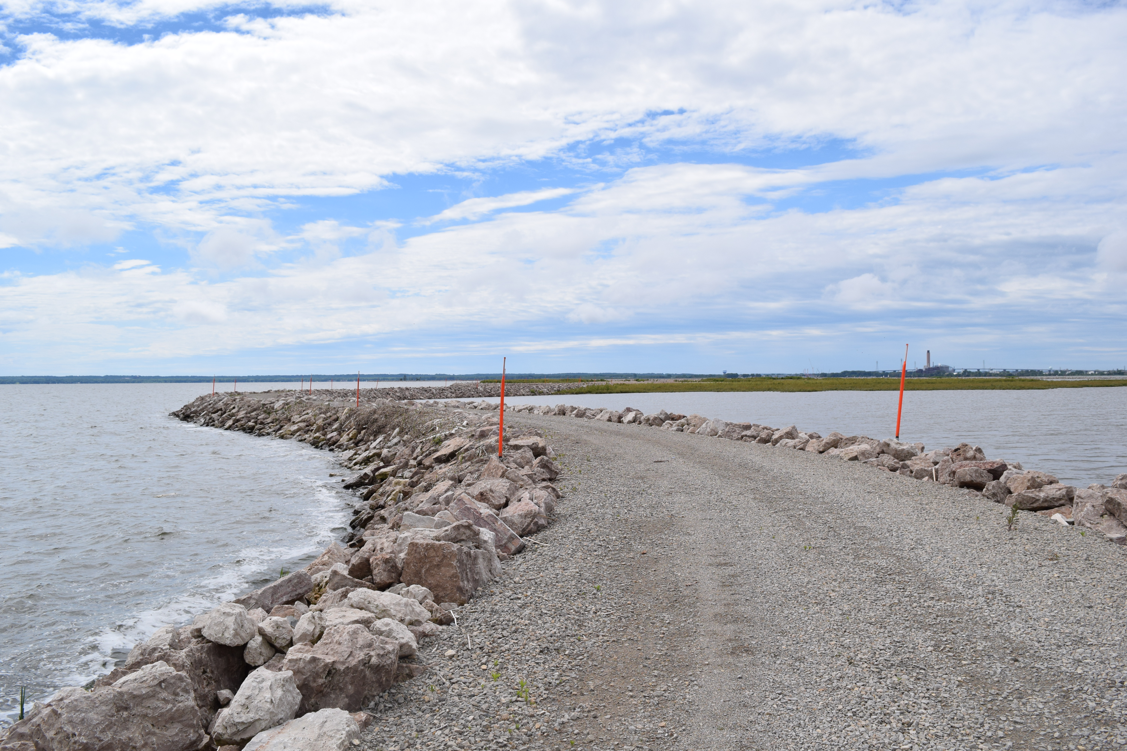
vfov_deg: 47.9
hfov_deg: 67.4
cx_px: 564
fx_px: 845
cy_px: 376
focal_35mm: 27
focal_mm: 18
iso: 360
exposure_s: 1/2000
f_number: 8
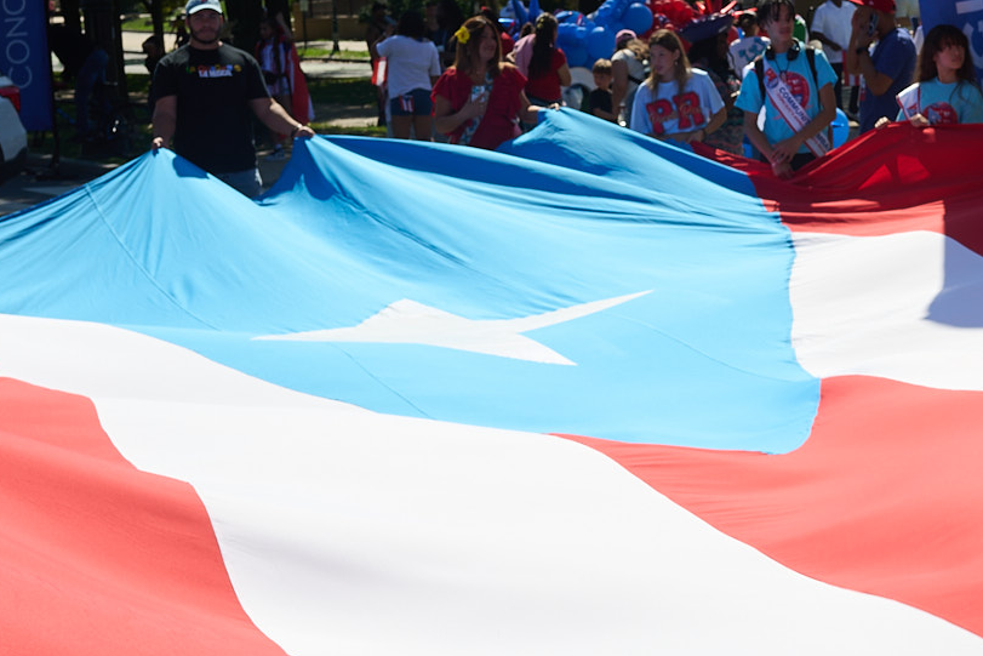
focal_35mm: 101
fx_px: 2758
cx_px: 719
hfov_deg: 20.1
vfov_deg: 13.6
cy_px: 293
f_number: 10
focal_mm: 40
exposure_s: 1/200
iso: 100
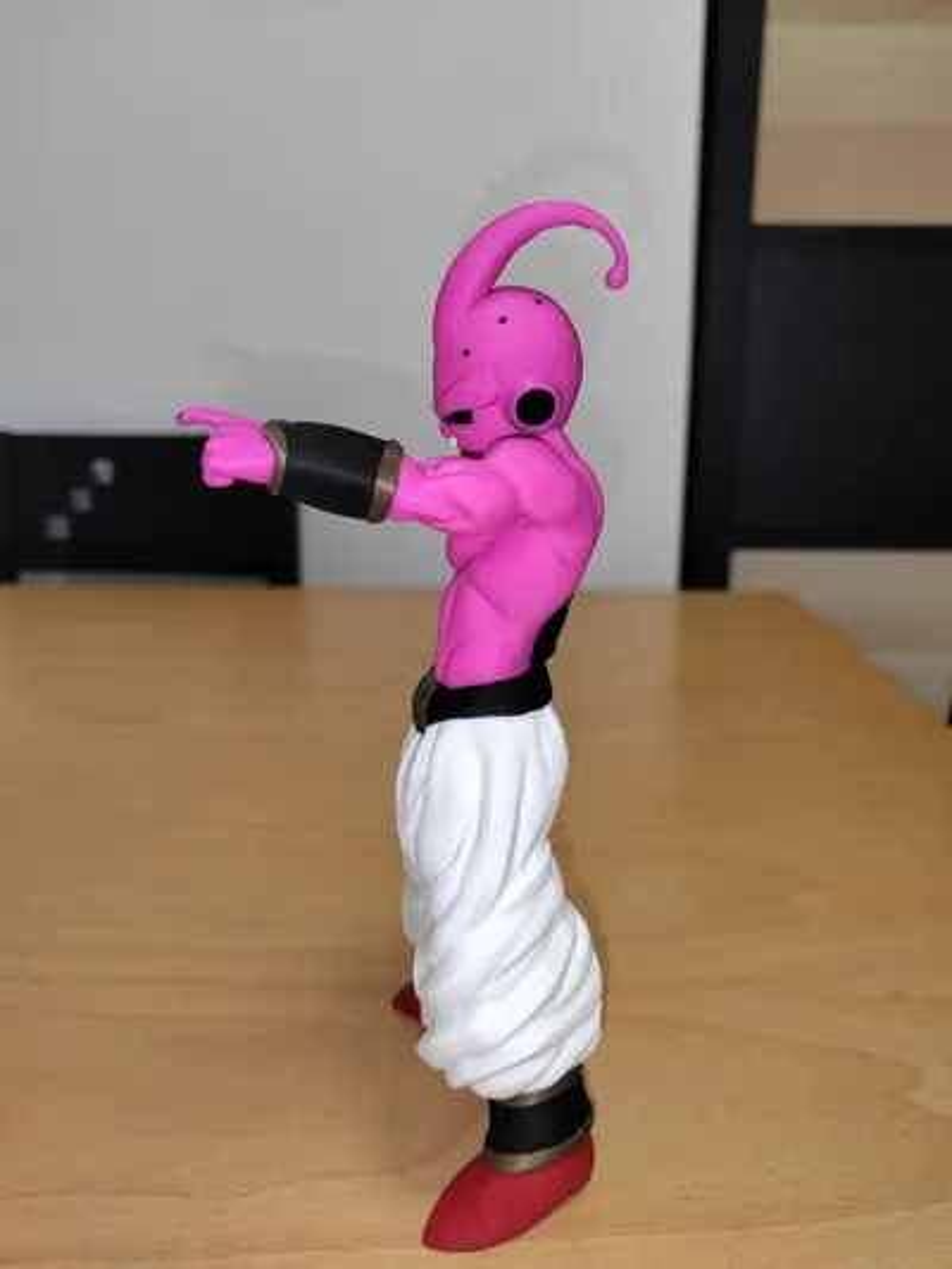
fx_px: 1503
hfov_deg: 35.1
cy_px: 634
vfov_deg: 45.8
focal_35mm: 41
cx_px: 476
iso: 264
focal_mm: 5.59
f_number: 1.88
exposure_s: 1/100
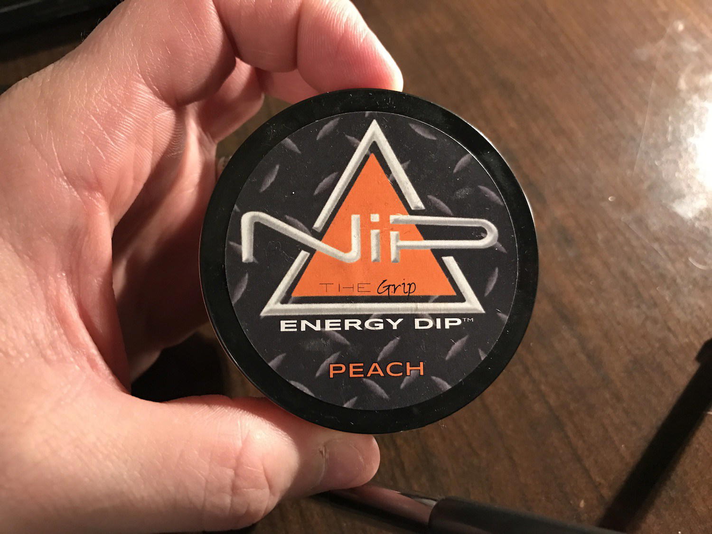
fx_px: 576
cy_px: 267
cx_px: 356
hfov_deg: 63.4
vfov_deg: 49.7
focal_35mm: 28
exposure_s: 1/6
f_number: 1.8
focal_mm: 3.99
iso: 80
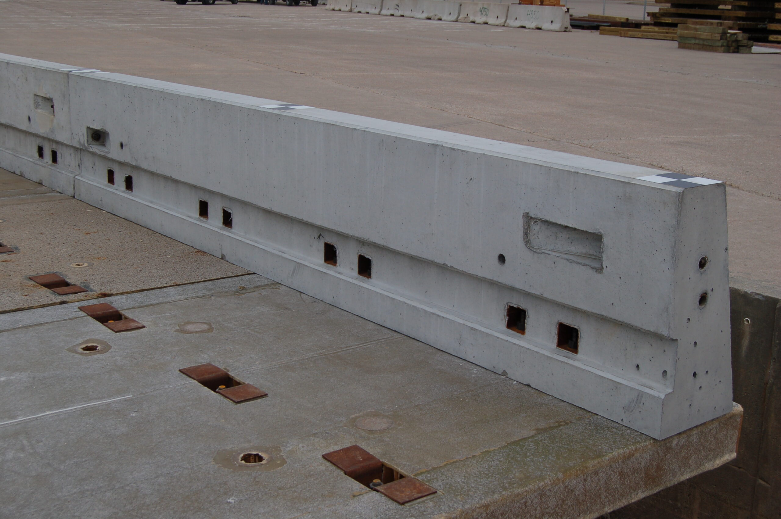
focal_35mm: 48
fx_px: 1040
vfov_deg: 28.0
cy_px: 260
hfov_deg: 41.1
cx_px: 390
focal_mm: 32
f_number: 6.3
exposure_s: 1/160
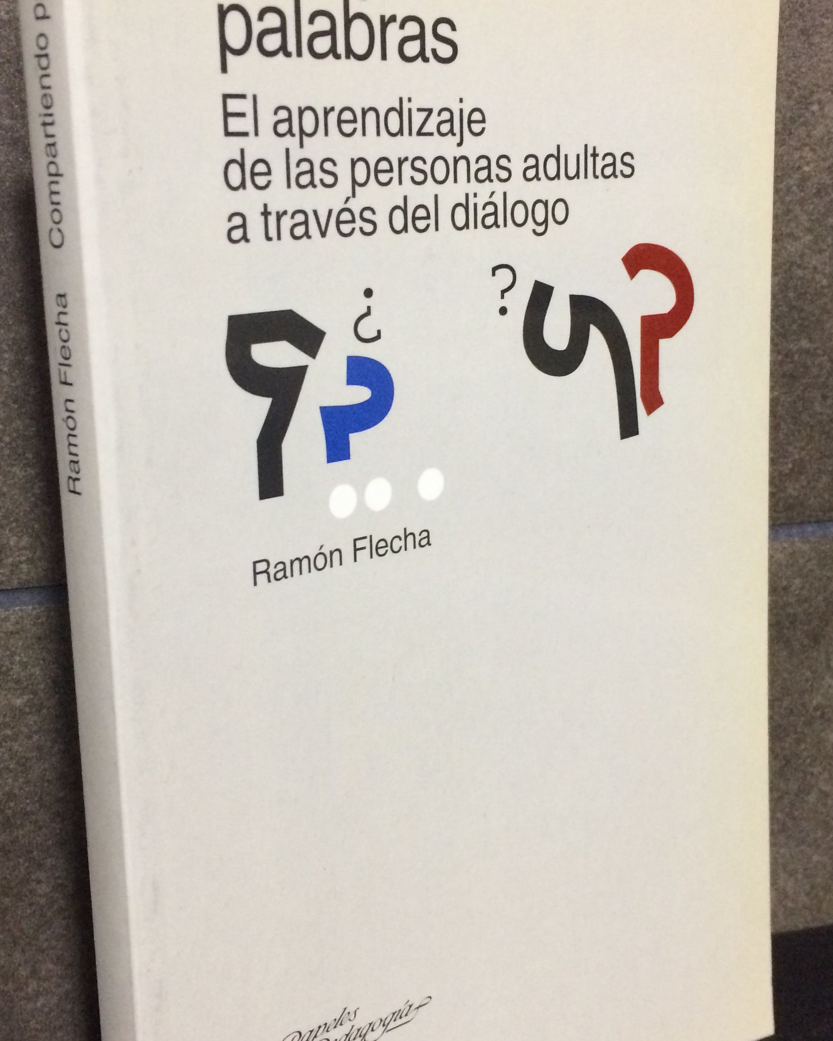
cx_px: 410
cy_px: 503
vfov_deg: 41.1
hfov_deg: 33.4
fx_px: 1386
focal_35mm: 45
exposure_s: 1/25
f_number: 2.2
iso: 250
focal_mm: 4.15
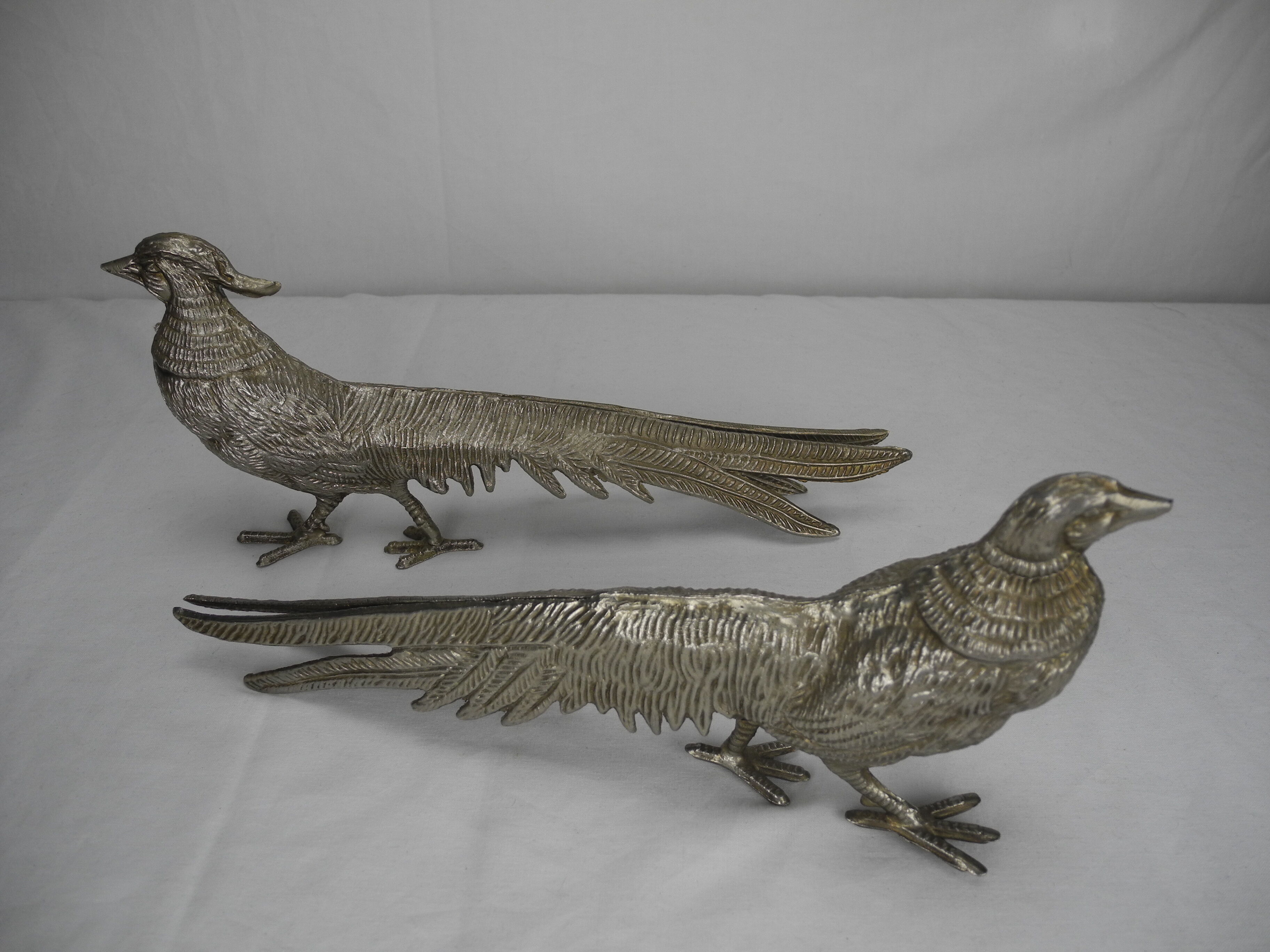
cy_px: 476
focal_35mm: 28
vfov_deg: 49.7
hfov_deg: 63.4
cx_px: 635
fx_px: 1027
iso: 100
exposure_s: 1/197
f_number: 2.8
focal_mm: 6
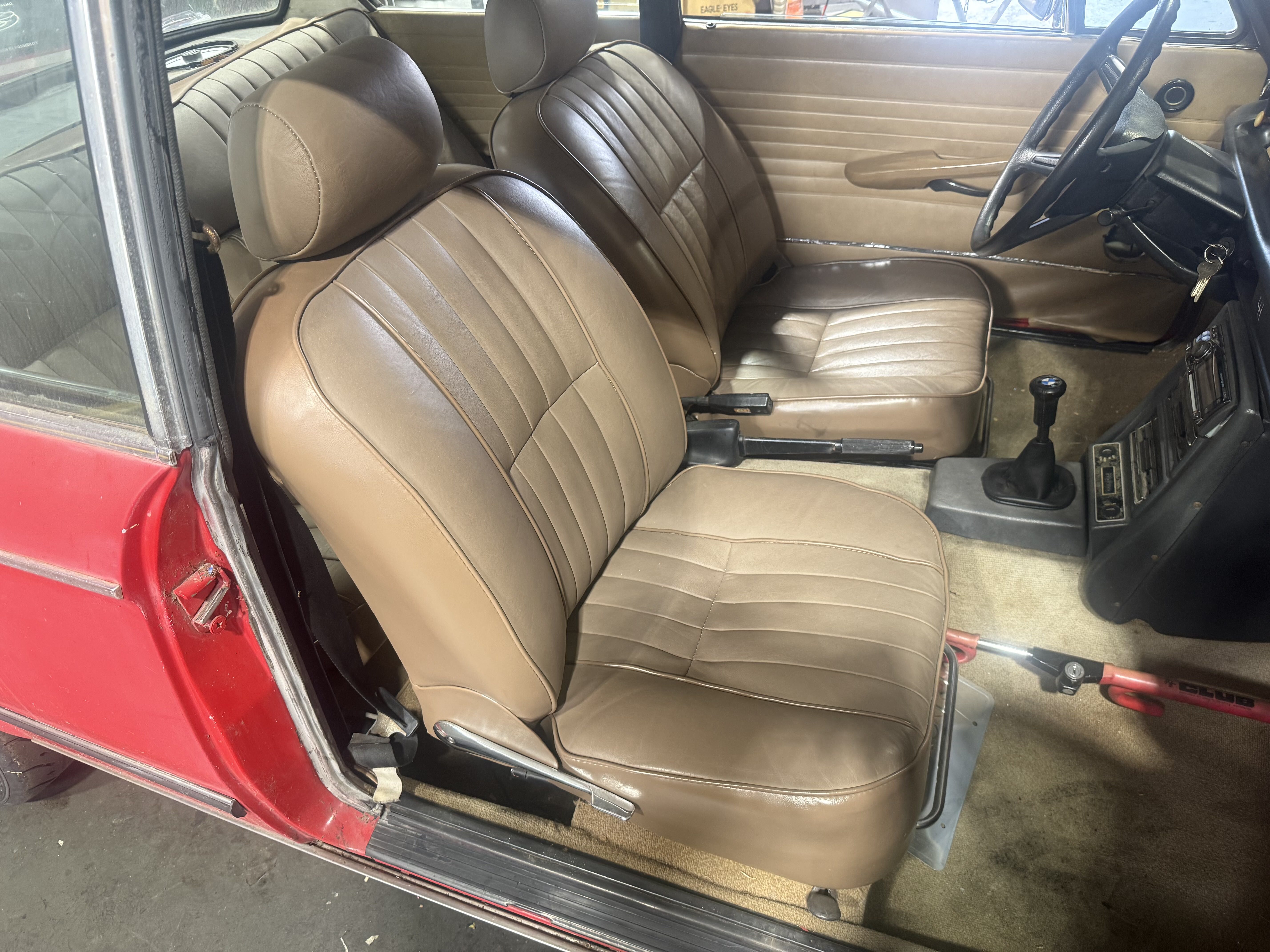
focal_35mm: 24
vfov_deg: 56.8
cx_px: 635
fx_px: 881
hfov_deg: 71.6
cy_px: 476
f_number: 1.78
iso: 250
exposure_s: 1/60
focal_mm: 6.76
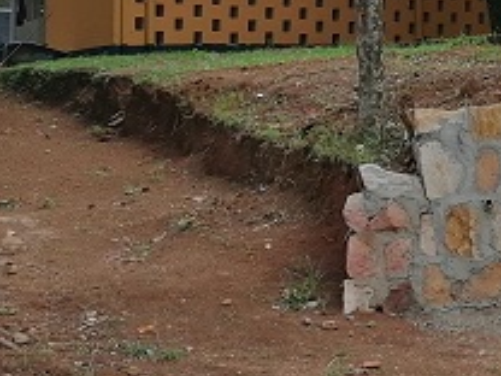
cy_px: 8
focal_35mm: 91
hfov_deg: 18.8
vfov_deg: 16.0
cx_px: 764
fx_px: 1317
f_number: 1.8
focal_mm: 4.75
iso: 50
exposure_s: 1/1718
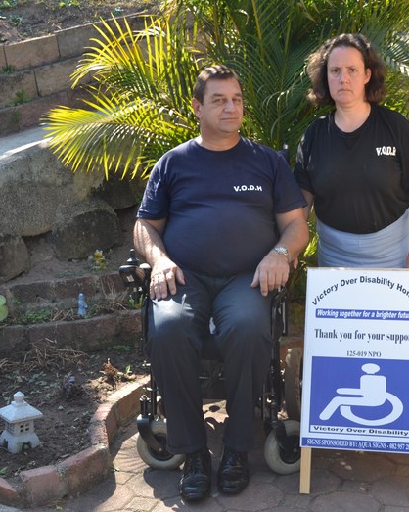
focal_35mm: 56
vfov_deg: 33.6
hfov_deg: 27.1
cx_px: 246
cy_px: 258
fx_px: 848
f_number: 5.6
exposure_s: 1/125
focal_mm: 26
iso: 125
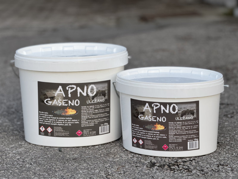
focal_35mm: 120
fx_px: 825
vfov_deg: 12.3
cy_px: 90
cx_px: 119
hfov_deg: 16.4
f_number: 2.8
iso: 100
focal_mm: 15.7
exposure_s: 1/99
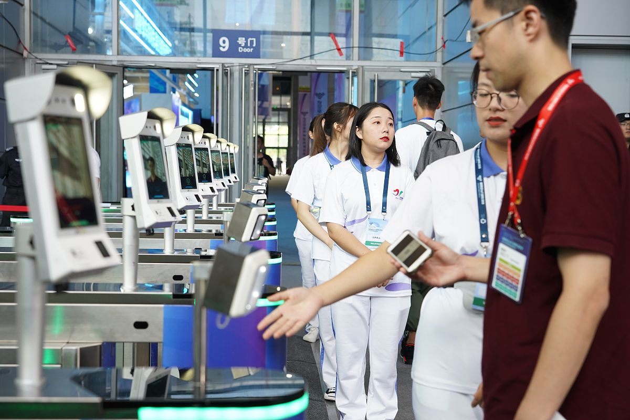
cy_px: 210
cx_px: 315
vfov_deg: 27.5
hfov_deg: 40.3
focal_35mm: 49
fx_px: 857
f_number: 5
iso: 1000
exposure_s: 1/100
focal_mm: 49
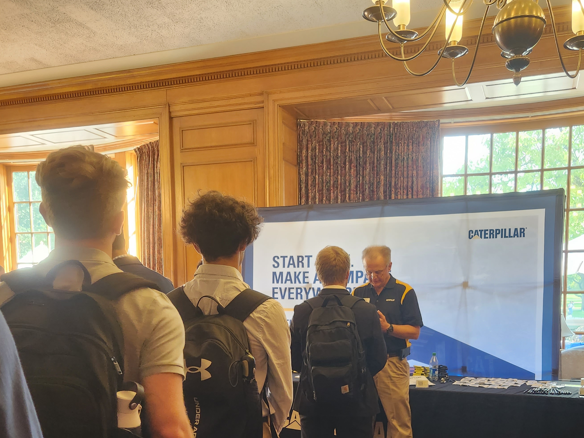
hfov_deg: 52.3
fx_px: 590
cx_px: 345
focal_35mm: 35
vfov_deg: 39.6
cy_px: 330
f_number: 1.8
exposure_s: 1/120
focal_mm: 5.4
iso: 400
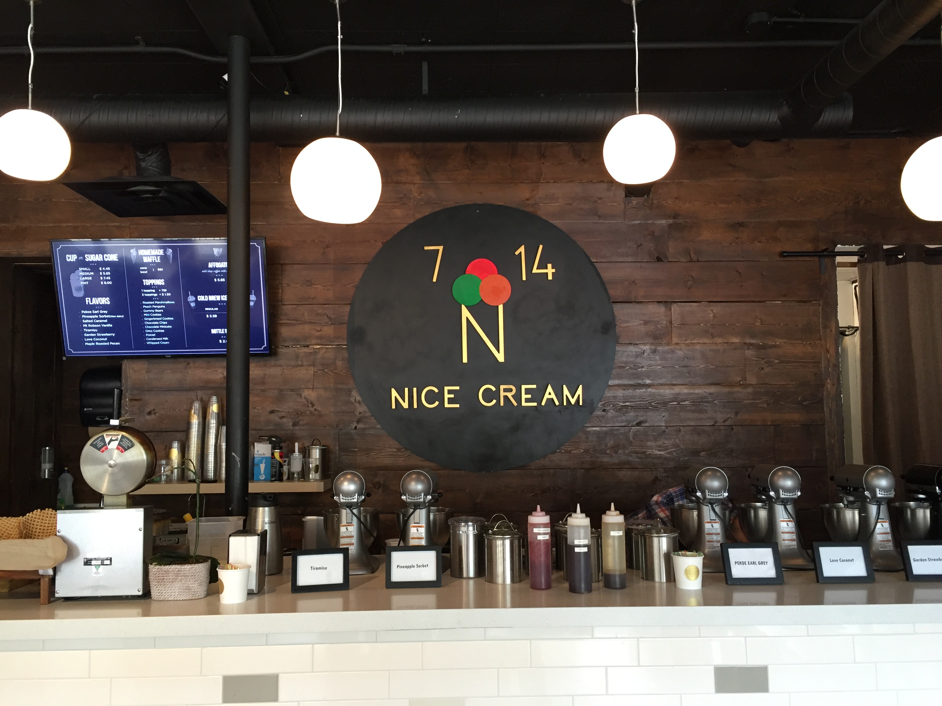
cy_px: 353
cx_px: 471
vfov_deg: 48.2
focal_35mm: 29
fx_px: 789
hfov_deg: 61.7
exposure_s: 1/30
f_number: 2.2
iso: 100
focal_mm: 4.15
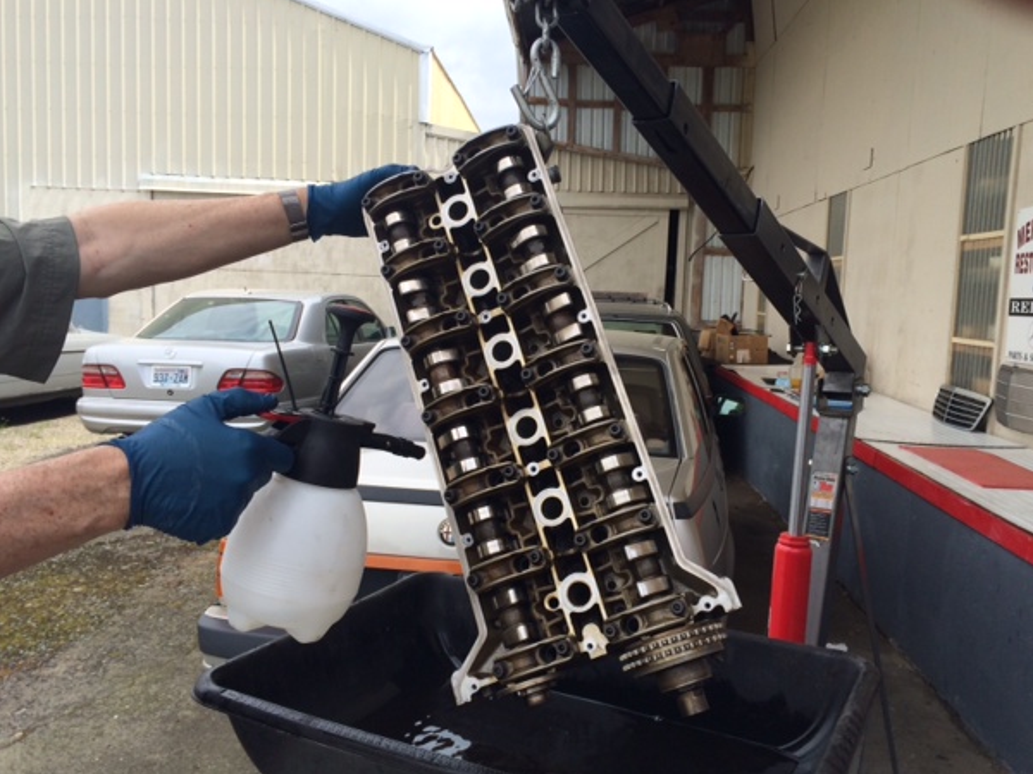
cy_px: 399
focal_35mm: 32
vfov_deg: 44.2
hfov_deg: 56.8
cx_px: 549
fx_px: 955
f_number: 2.2
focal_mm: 4.12
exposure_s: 1/977
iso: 32
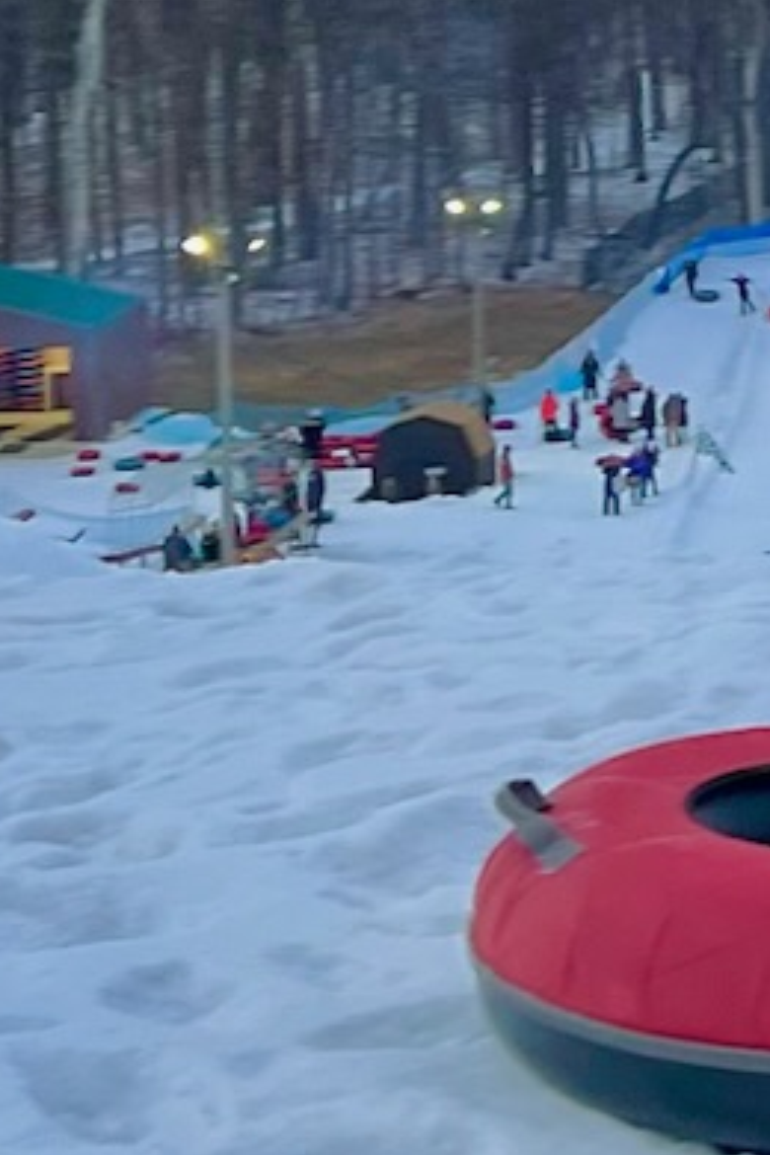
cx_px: 1063
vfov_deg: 14.3
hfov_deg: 9.5
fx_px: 4555
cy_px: 166
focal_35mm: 142
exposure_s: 1/121
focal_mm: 5.7
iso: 40
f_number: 1.5
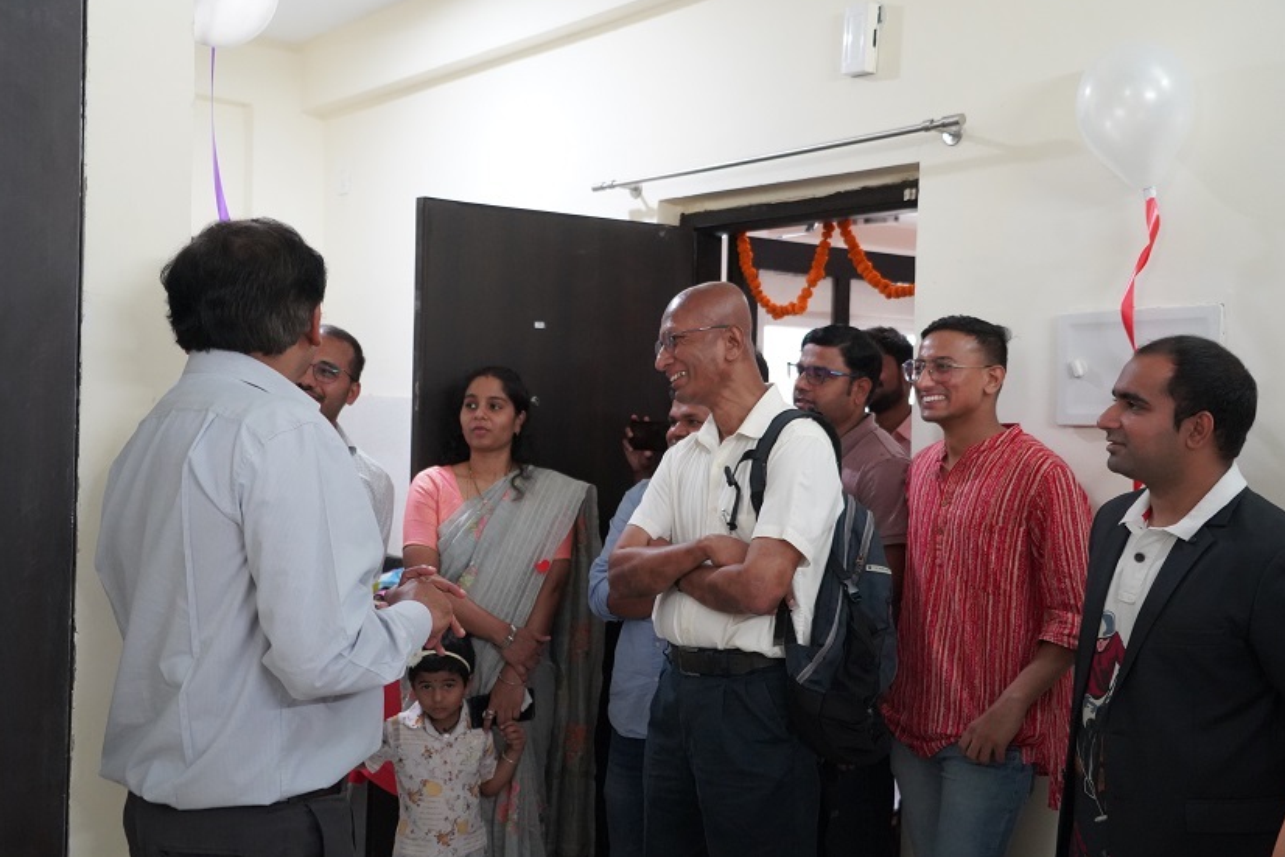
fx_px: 1285
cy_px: 423
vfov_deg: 36.9
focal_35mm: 36
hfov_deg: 53.1
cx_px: 641
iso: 8000
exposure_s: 1/160
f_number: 4
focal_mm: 35
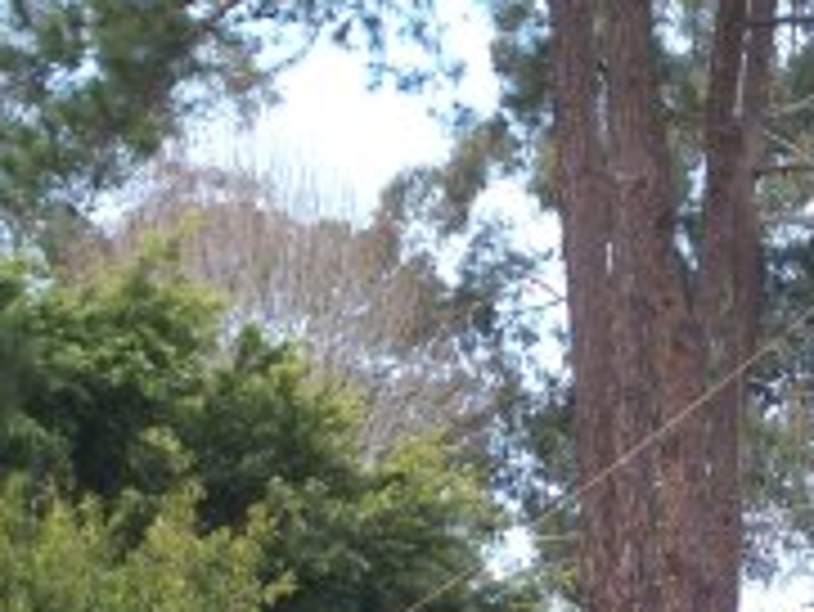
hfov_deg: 8.2
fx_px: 5647
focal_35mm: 240
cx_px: 693
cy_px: 434
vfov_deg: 6.2
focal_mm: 14.3
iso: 80
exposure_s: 1/126
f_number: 4.3
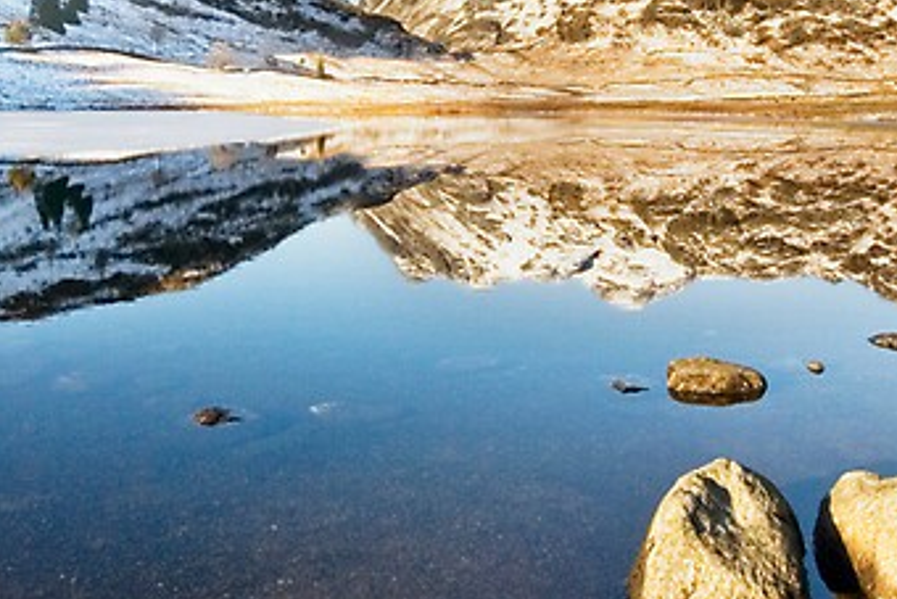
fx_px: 1012
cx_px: 541
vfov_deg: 32.8
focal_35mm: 41
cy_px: 210
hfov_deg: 47.5
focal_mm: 11.5
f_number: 14
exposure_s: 1/80
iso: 100
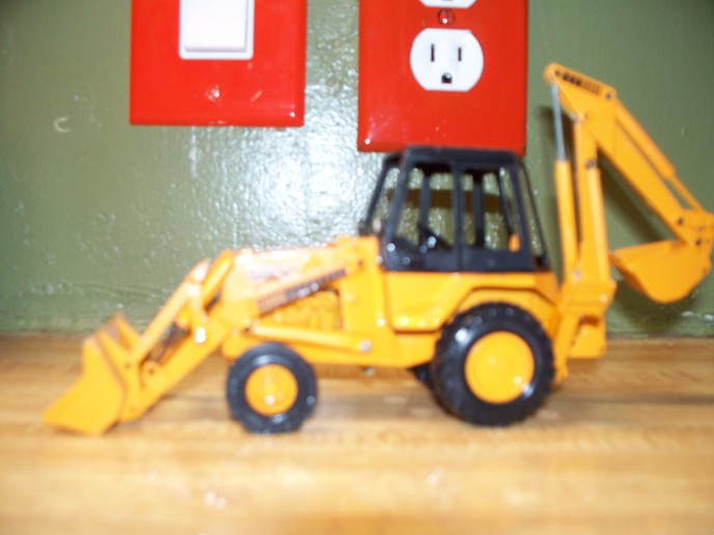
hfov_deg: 51.4
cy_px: 268
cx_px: 357
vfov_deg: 39.7
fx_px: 743
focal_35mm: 36
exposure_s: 1/30
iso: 200
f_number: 2.8
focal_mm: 7.54
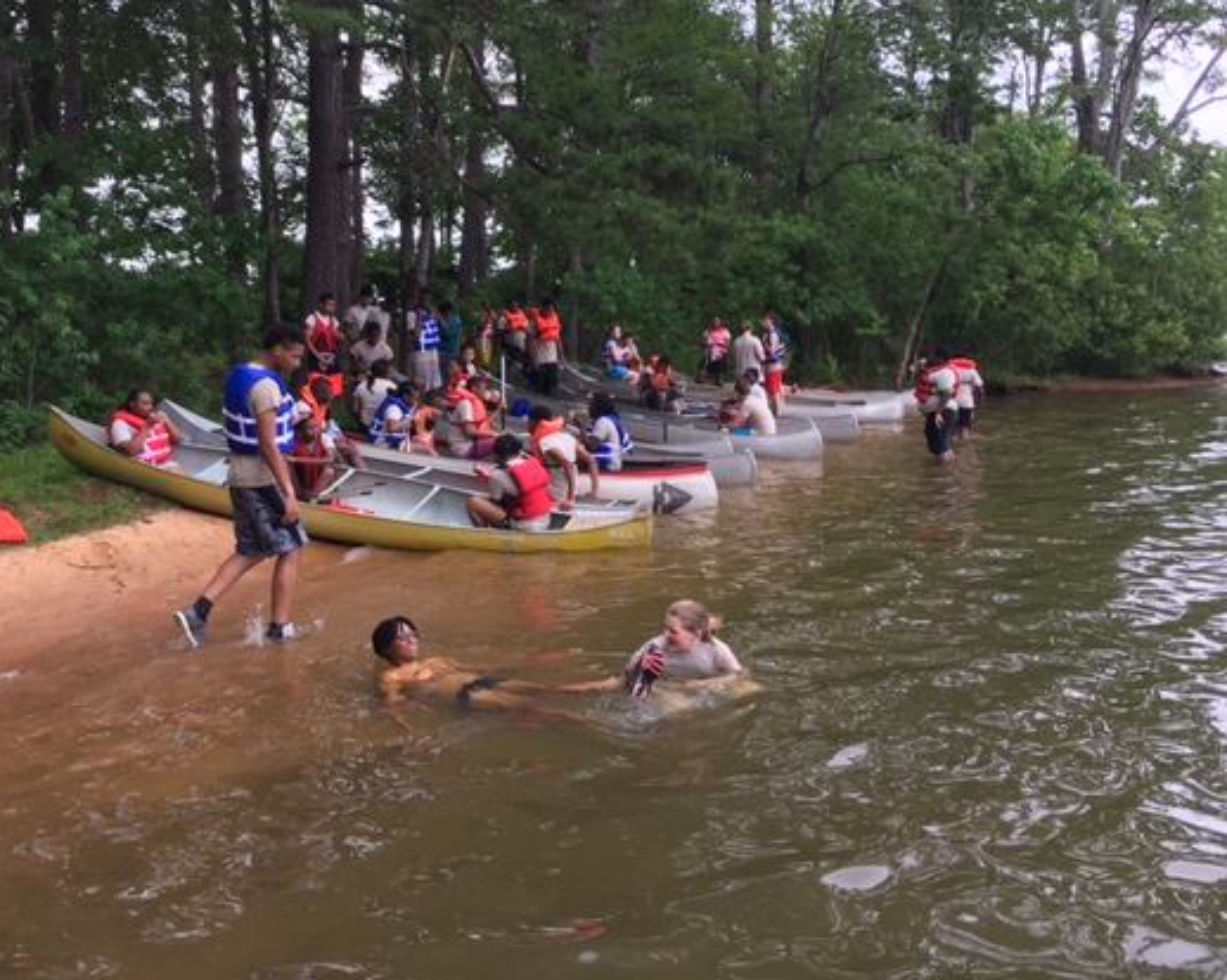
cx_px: 507
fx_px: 1271
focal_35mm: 35
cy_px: 414
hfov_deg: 51.3
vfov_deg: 42.1
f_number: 2.2
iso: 25
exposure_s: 1/237
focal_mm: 4.15
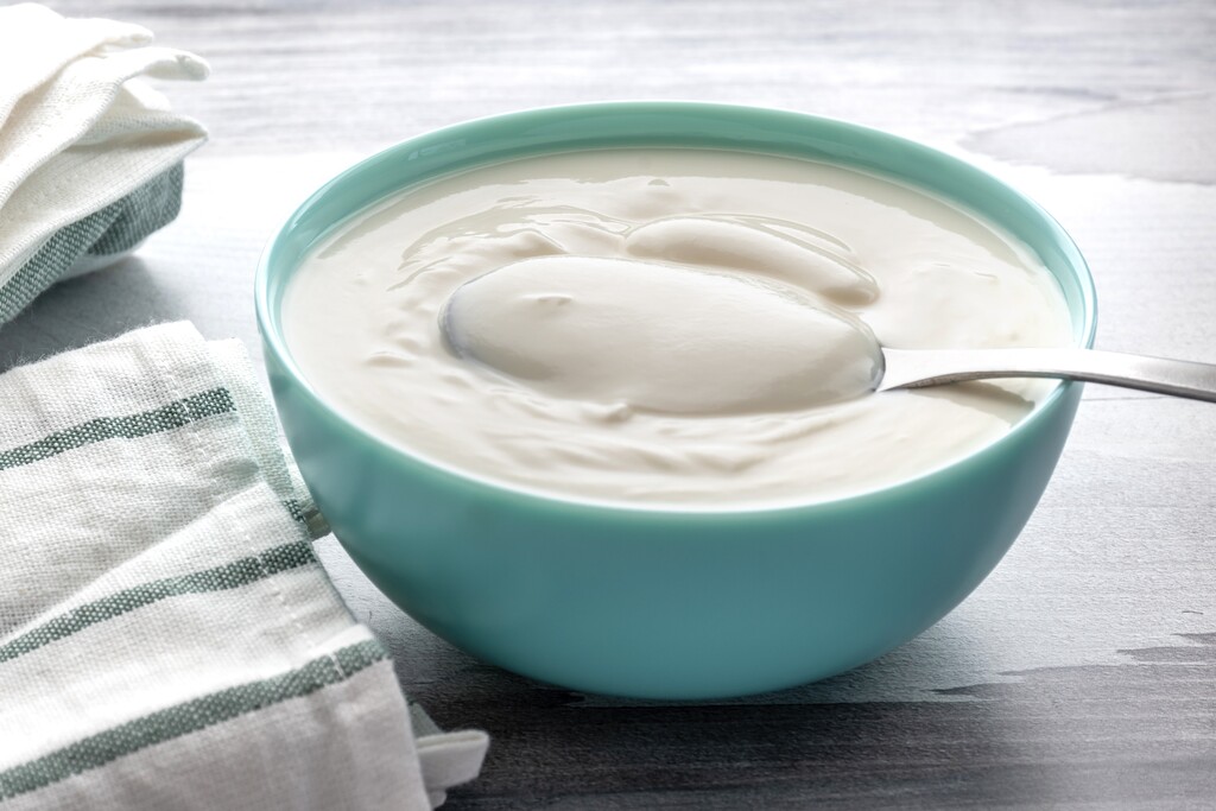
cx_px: 608
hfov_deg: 15.2
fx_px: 4560
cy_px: 406
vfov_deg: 10.2
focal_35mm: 135
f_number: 13
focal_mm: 90
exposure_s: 1/2.5
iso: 100
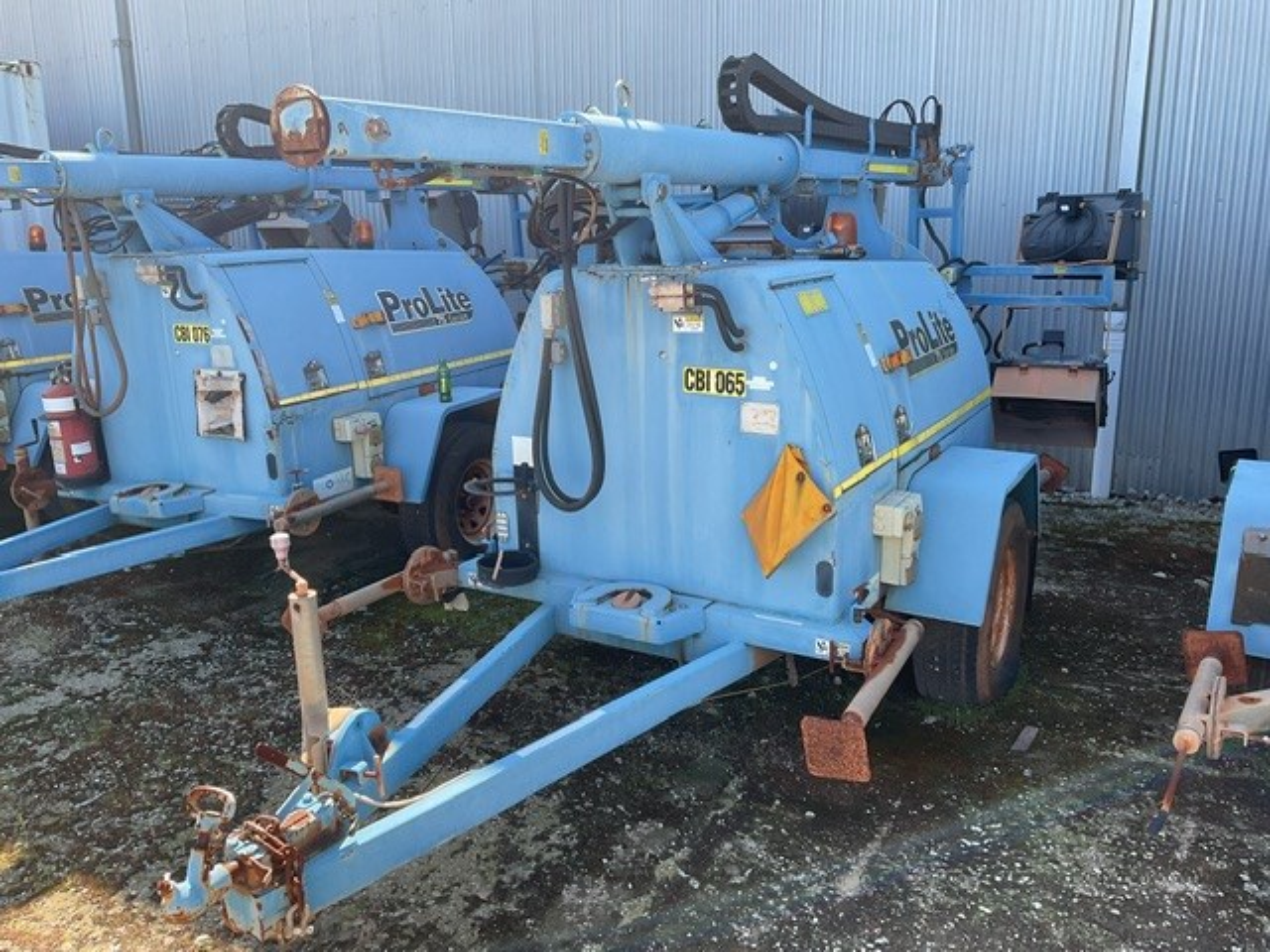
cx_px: 635
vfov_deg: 48.2
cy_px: 476
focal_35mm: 29
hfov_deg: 61.7
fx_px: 1064
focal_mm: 3
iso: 16
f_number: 1.8
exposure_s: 1/360
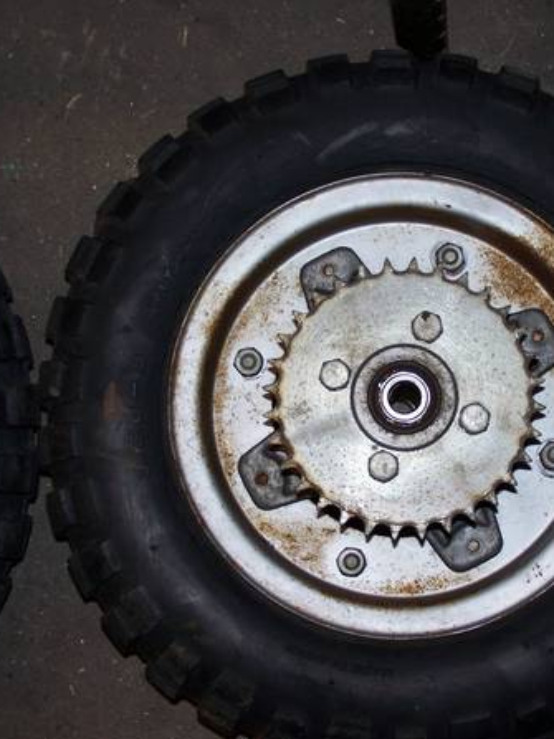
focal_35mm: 86
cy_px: 369
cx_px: 420
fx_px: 1836
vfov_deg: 22.8
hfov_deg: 17.1
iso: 80
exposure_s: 1/80
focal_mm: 10.7
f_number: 3.2
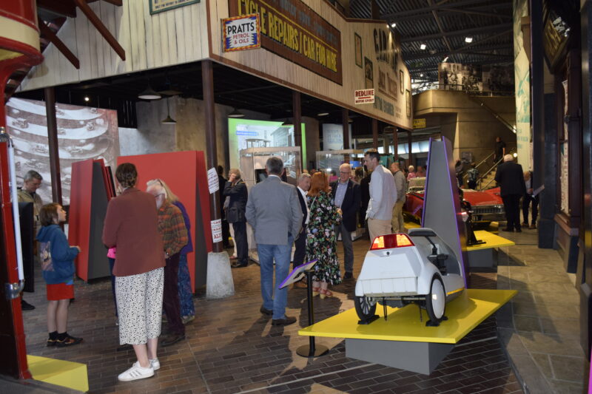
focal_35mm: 27
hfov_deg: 67.4
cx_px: 296
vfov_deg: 47.9
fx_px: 444
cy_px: 197
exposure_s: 1/60
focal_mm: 18
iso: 800
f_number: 3.5
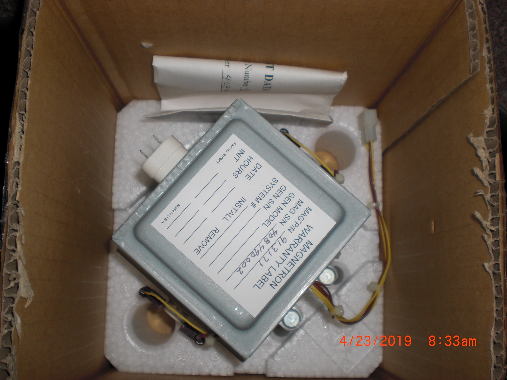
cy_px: 190
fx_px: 557
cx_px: 254
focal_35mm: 38
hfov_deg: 49.0
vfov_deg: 37.7
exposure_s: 1/60
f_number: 3.1
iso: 64
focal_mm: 6.3
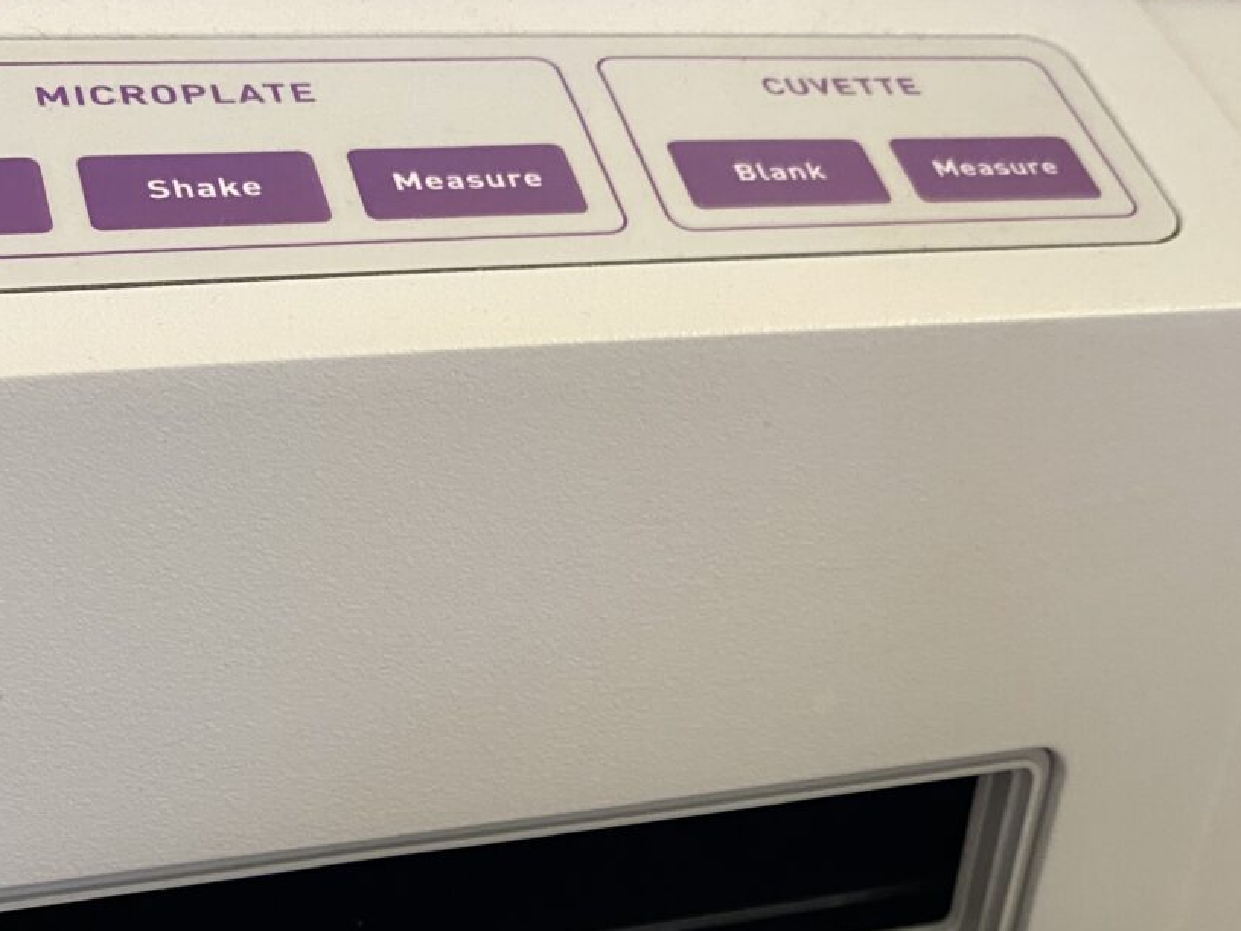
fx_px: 1756
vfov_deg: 26.9
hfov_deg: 38.9
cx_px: 640
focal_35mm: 49
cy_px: 1056
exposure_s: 1/50
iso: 250
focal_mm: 4.25
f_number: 1.8
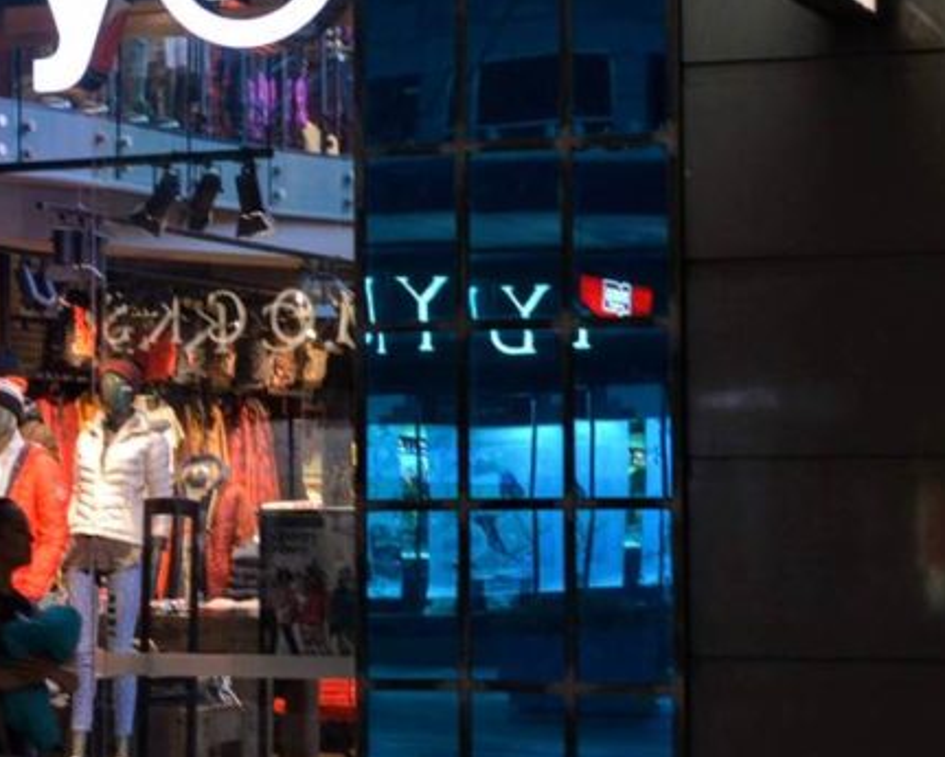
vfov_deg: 13.2
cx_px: 134
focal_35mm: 117
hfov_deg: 16.2
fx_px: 3276
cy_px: 285
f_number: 4
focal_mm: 35
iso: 800
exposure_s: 1/60
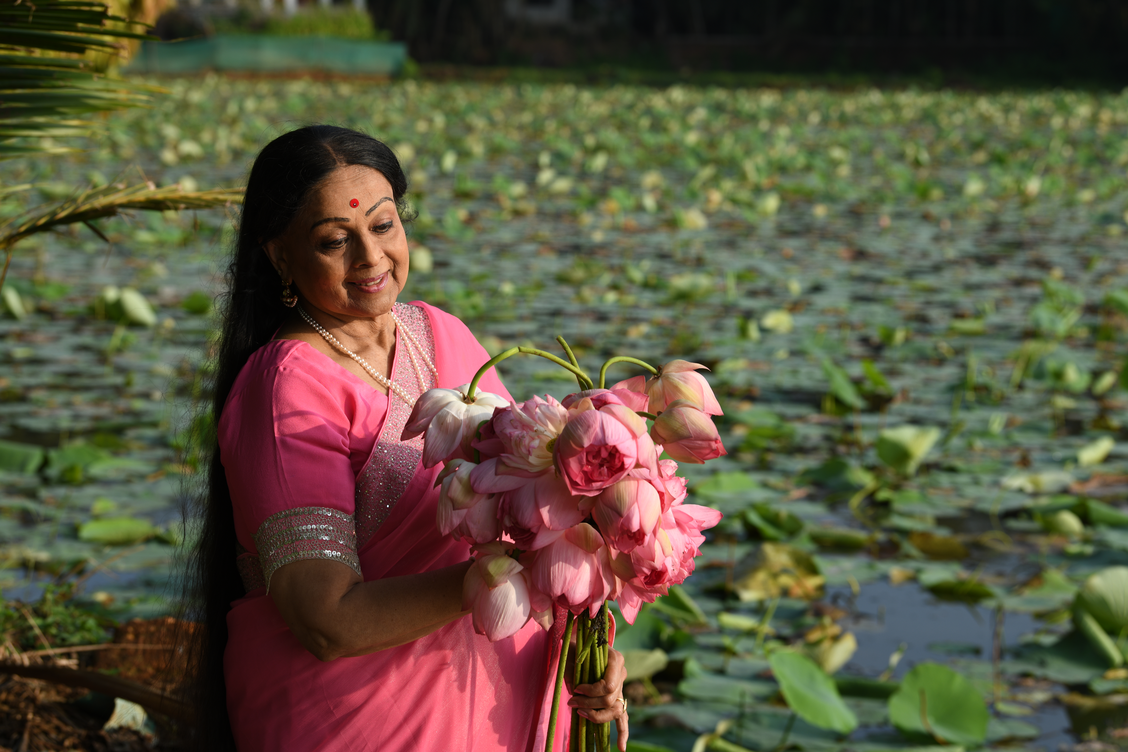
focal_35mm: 95
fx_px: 2976
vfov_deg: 14.4
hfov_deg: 21.5
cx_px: 564
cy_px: 376
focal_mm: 95
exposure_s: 1/250
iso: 80
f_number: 6.3
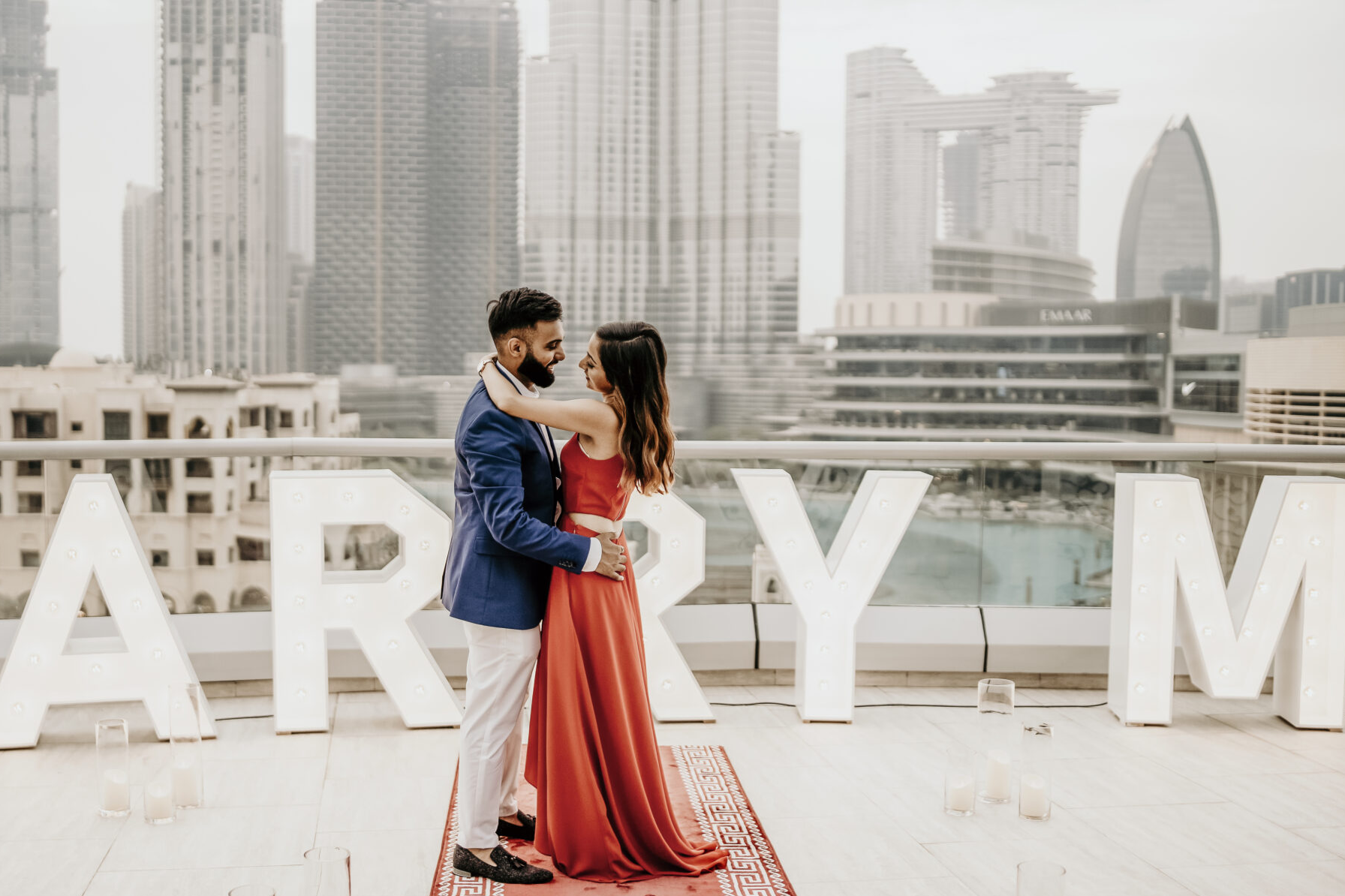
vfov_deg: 33.4
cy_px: 494
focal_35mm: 40
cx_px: 586
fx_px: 1494
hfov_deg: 48.3
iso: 250
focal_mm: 35
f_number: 1.6
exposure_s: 1/2500
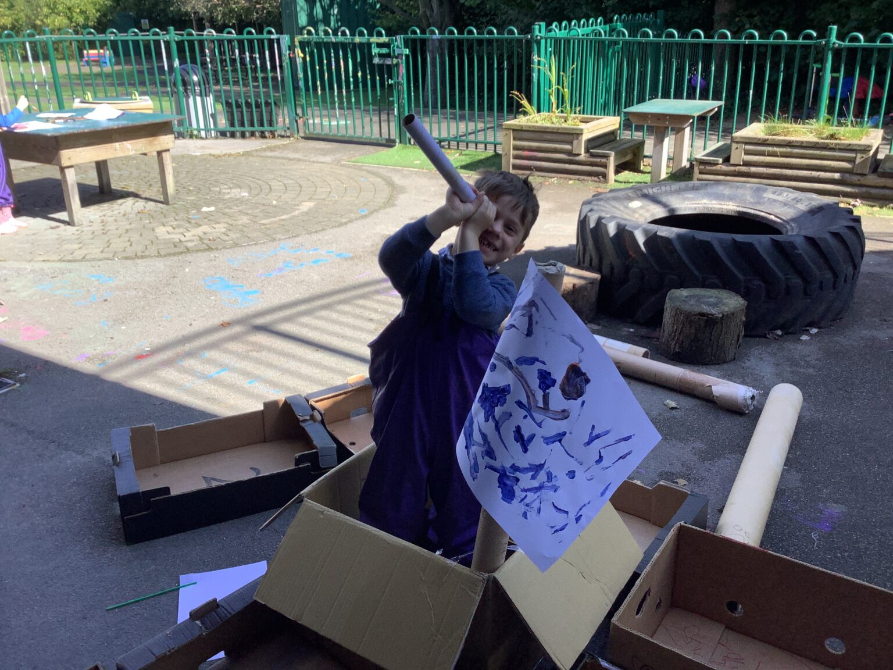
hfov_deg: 58.4
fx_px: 800
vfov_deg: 45.4
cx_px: 446
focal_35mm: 31
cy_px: 335
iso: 25
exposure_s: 1/418
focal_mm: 3.3
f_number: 2.4
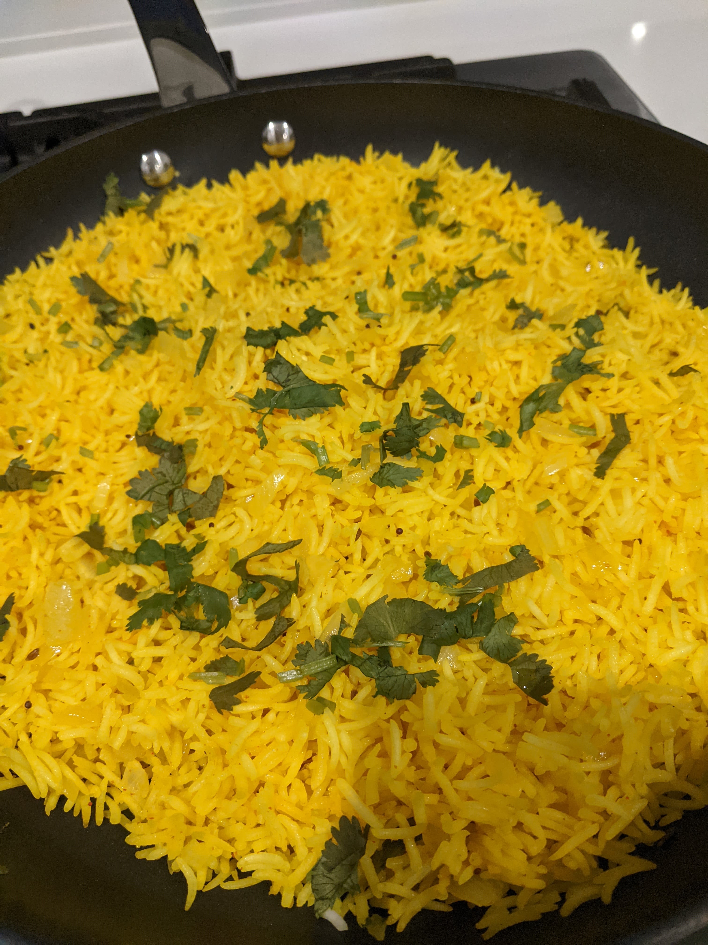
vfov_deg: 65.3
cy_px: 472
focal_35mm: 27
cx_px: 354
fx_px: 736
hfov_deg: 51.4
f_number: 1.8
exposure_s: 1/120
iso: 660
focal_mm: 4.4
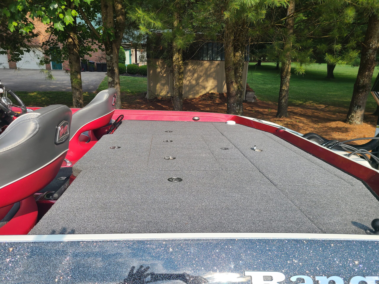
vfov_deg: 53.1
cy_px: 142
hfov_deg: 67.3
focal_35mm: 26
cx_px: 190
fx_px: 285
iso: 40
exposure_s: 1/1041
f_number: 1.8
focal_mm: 5.4
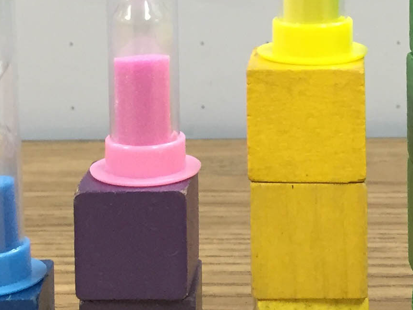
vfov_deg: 12.9
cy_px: -84
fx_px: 1324
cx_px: 290
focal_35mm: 111
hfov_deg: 17.7
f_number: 2.2
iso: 100
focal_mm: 4.15
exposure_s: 1/30
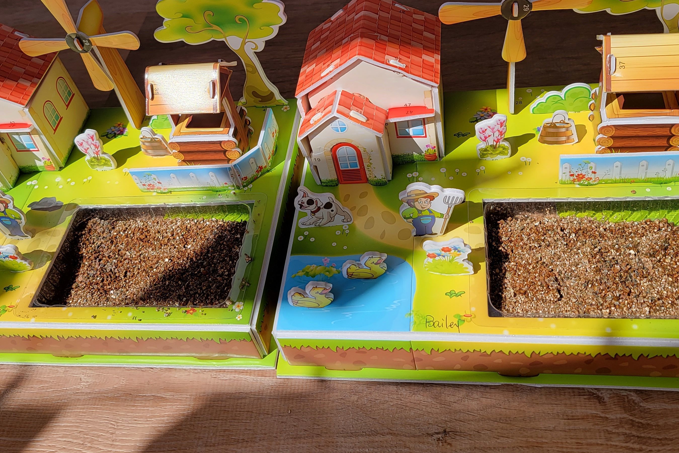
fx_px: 698
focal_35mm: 37
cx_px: 314
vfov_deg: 35.4
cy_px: 130
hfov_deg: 51.8
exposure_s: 1/773
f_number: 1.8
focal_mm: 6.7
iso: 16
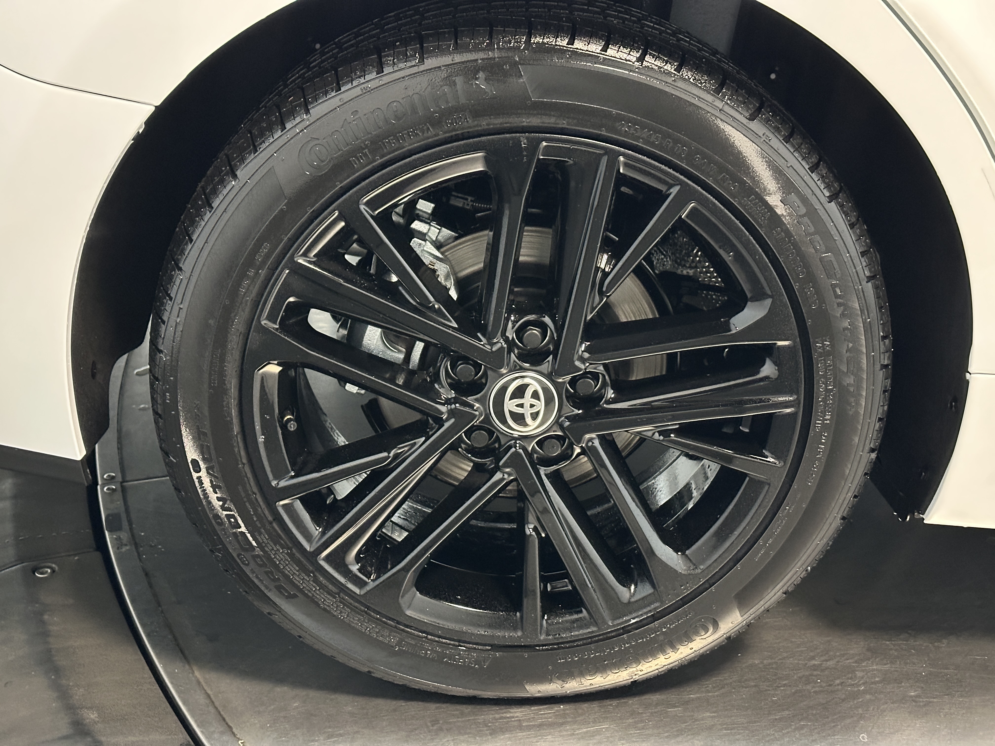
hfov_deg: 39.7
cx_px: 498
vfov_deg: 30.3
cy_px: 373
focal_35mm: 48
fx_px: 1380
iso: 640
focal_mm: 6.86
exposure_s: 1/20
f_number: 1.78
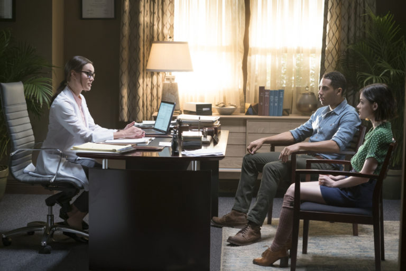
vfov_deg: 19.5
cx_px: 203
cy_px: 136
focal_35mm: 70
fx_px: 790
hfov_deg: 28.8
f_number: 4.5
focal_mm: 70
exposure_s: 1/200
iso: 4000
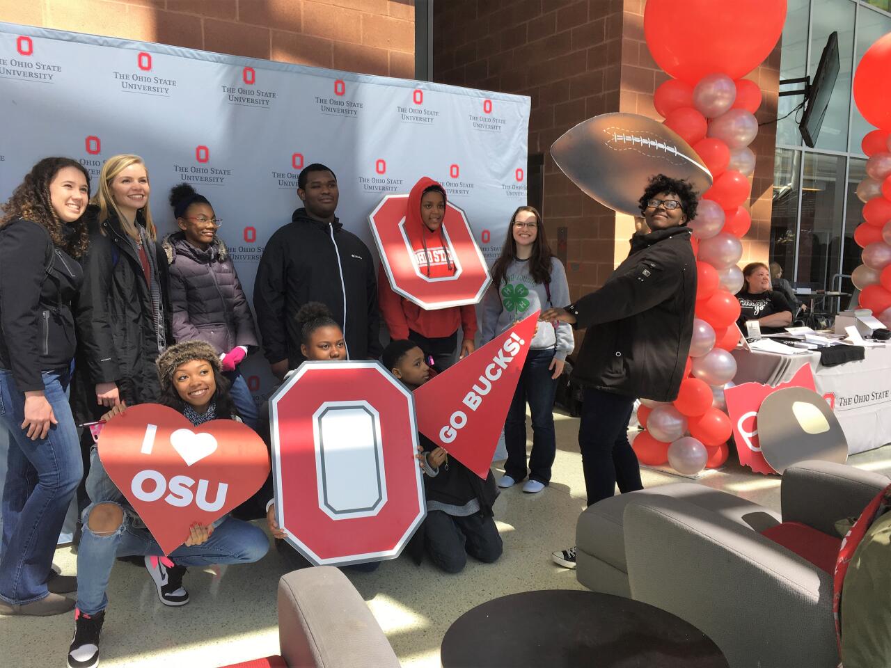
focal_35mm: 29
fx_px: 746
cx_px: 446
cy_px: 334
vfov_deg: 48.2
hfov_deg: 61.7
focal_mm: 4.15
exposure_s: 1/120
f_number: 2.2
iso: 25
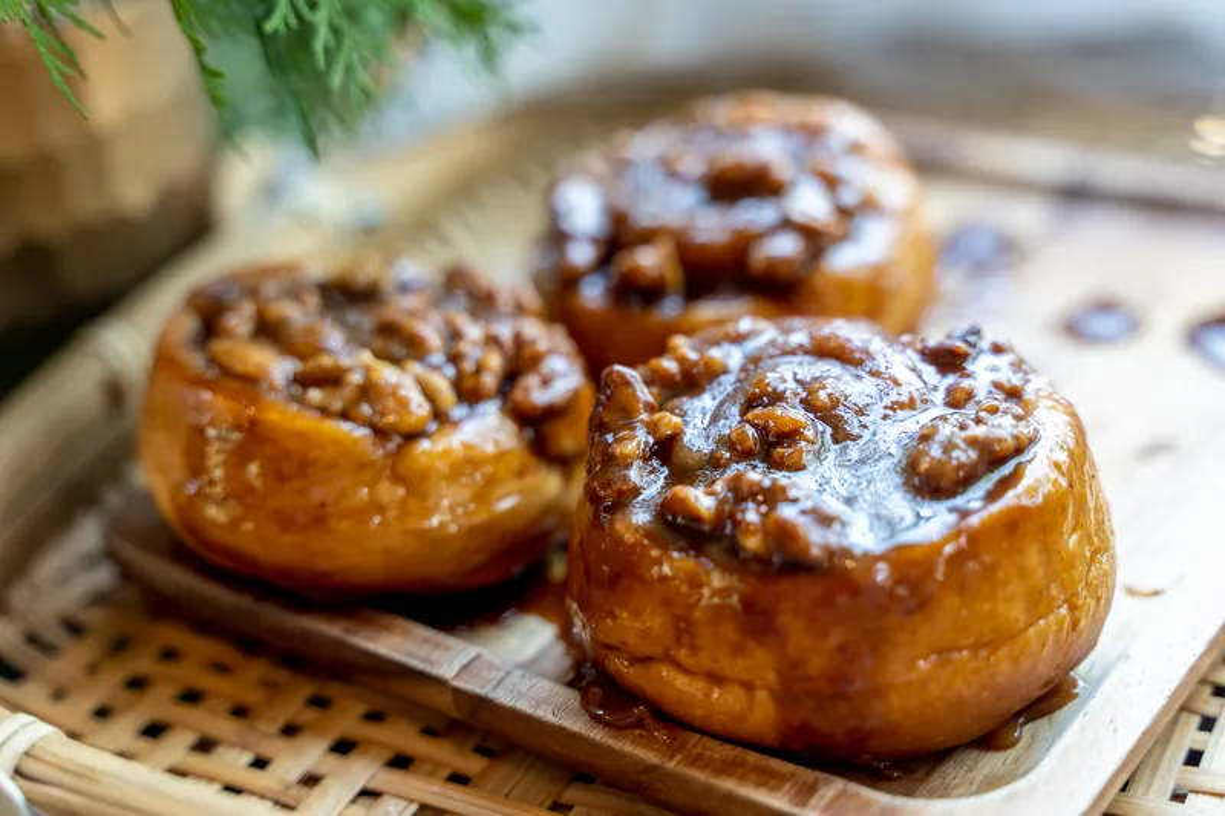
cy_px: 408
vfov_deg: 26.0
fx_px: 1769
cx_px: 612
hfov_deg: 38.2
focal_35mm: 52
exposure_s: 1/50
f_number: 3.2
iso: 320
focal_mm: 52
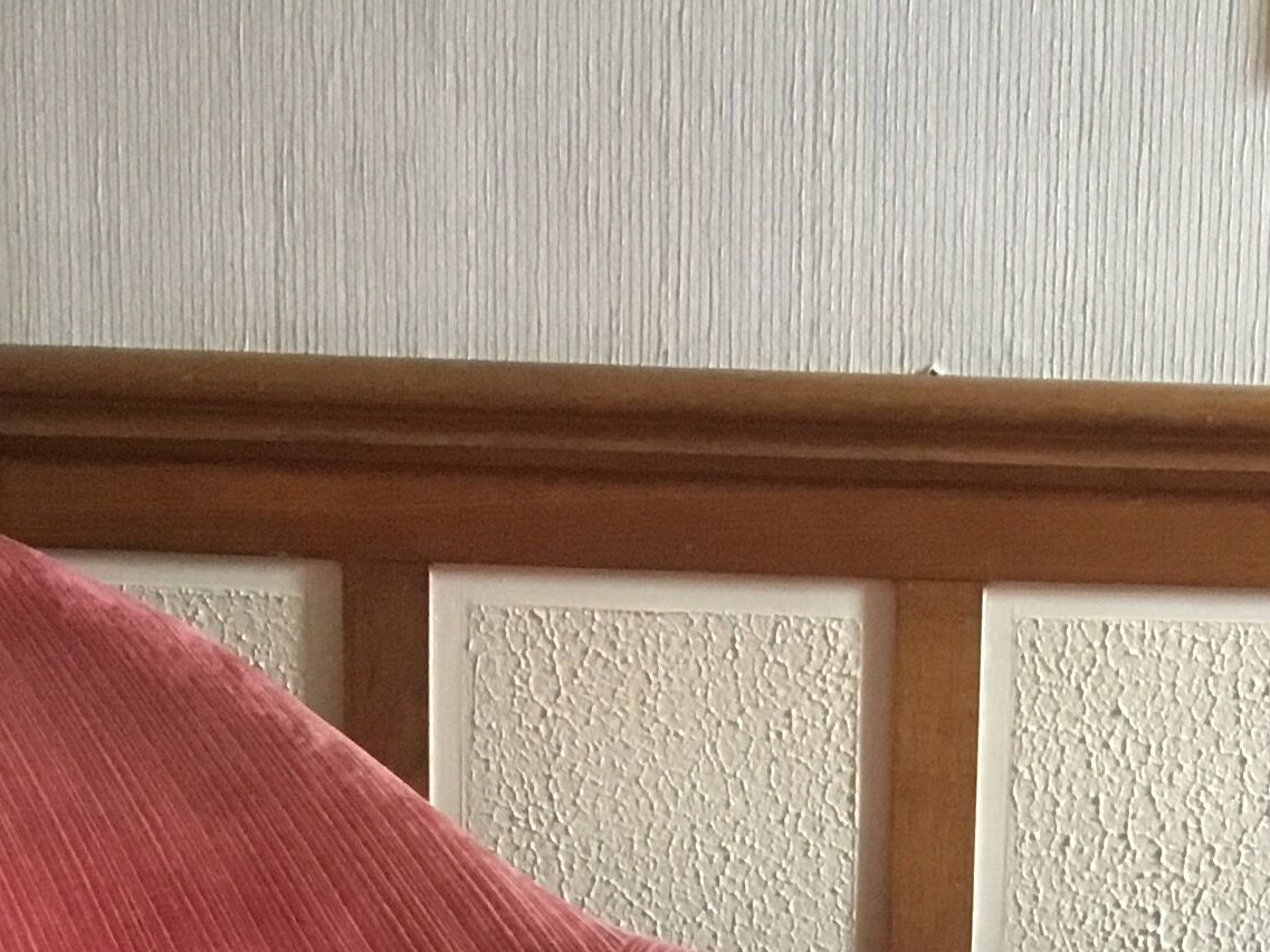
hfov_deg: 21.8
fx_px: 3266
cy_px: 1311
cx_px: 986
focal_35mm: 89
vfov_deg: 15.6
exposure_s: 1/25
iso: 200
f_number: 2.4
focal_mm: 3.3
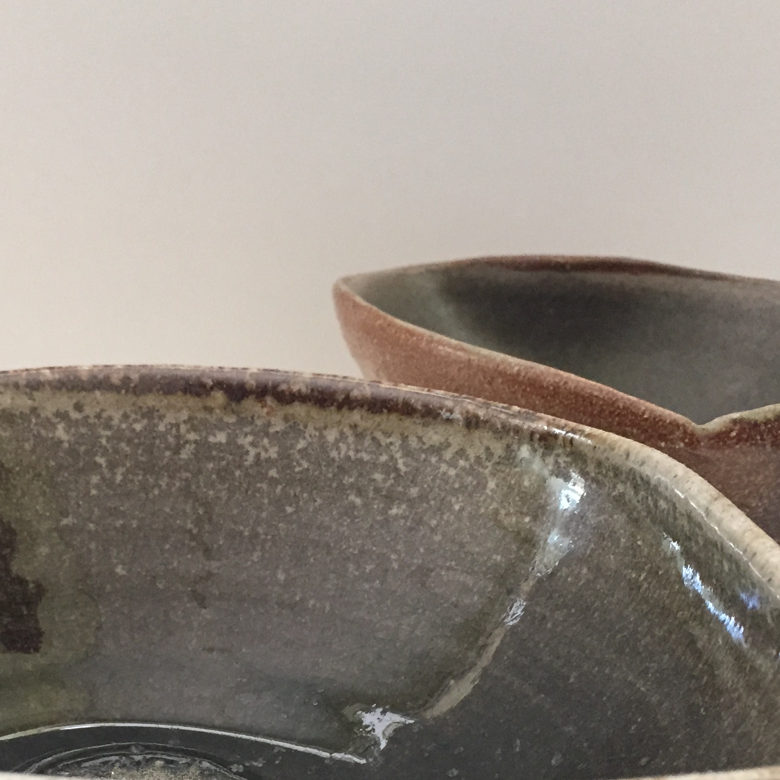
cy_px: 597
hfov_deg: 31.0
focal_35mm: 55
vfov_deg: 30.5
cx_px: 301
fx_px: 1402
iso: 250
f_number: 2.2
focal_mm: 4.15
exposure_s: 1/30
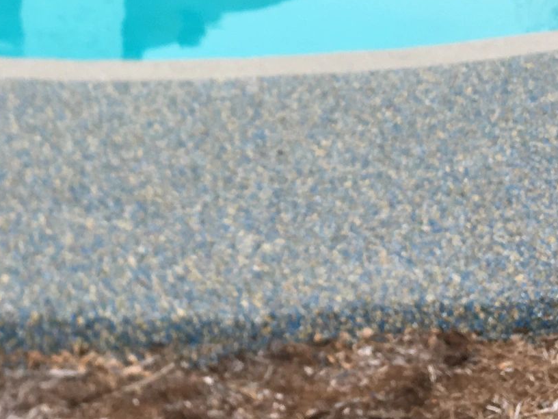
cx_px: 198
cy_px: -40
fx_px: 1467
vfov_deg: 15.8
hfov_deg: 21.5
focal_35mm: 91
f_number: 2.2
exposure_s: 1/221
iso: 25
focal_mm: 4.15
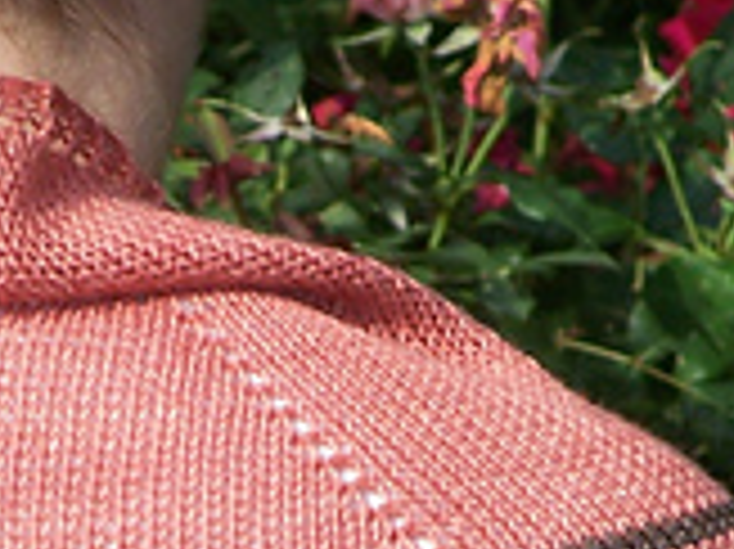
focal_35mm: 855
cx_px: 194
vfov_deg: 1.7
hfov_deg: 2.3
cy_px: 567
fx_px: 18116
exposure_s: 1/750
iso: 80
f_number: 3.2
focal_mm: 36.2
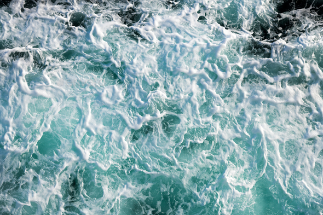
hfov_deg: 16.4
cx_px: 162
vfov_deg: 11.0
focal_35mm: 125
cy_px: 108
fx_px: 1121
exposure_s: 1/1600
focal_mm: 125
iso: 200
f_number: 7.1
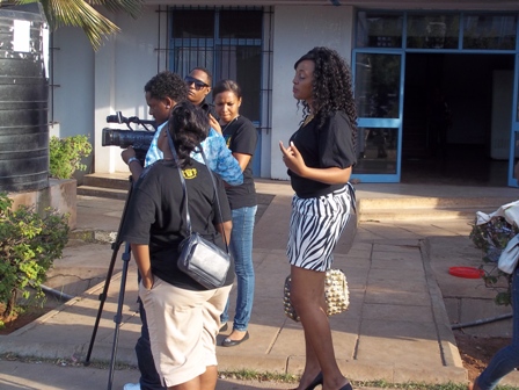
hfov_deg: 33.8
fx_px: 855
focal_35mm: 57
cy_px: 195
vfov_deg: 25.7
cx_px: 260
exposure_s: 1/125
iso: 80
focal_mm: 10.1
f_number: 3.9
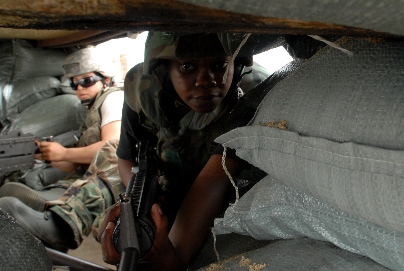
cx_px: 260
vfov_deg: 38.8
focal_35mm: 34
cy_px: 108
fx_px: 382
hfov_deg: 54.9
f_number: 6.3
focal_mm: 14
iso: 400
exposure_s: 1/60
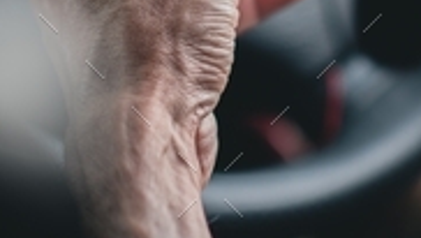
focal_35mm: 288
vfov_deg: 4.2
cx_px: 199
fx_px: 3220
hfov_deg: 7.5
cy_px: -53
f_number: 2
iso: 250
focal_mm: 85
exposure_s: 1/320
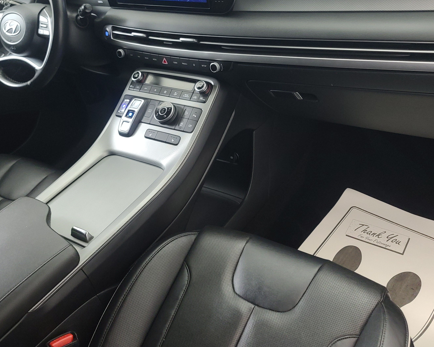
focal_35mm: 37
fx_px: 475
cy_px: 105
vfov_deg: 39.5
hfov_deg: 49.1
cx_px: 226
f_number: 1.8
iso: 1000
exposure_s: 1/24
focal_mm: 7
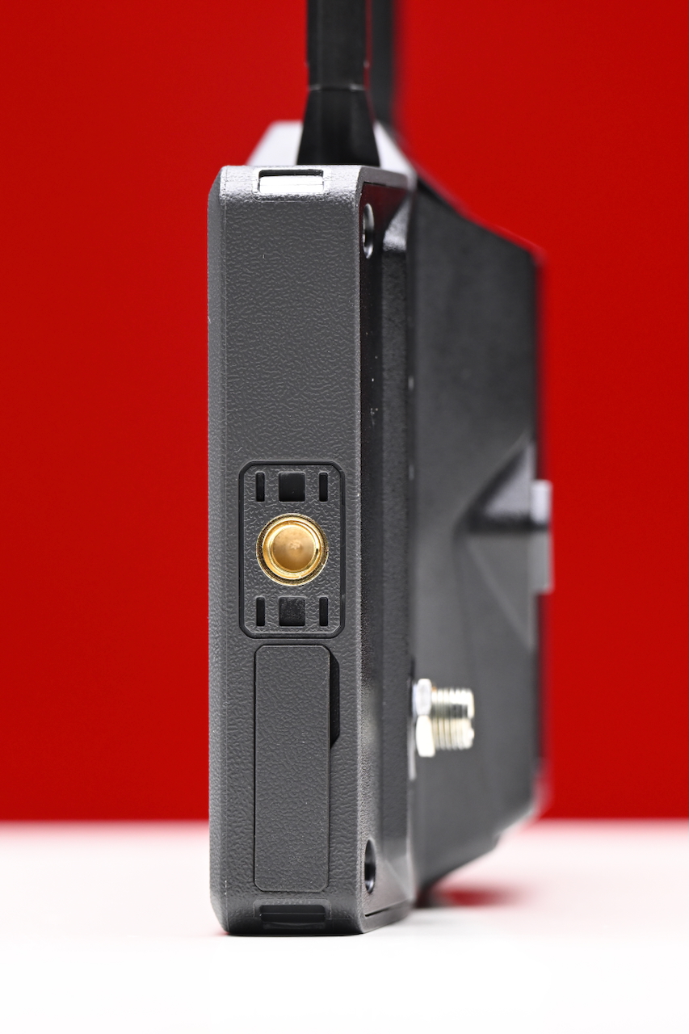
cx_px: 344
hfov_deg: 5.7
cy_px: 517
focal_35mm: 240
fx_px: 6891
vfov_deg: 8.6
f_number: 5.6
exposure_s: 1/60
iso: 800
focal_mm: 160
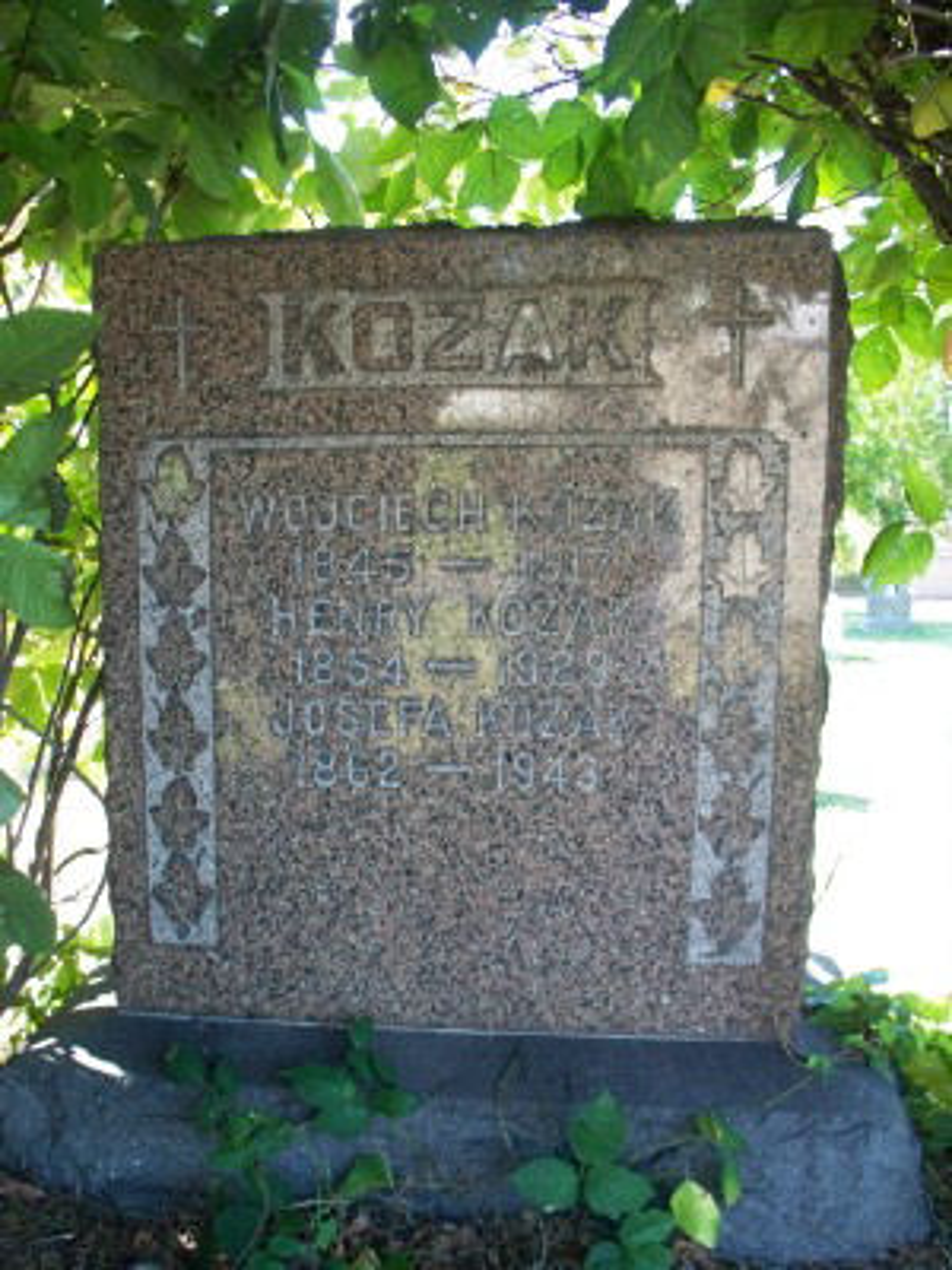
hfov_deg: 39.7
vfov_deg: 51.4
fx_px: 1320
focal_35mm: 36
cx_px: 476
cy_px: 635
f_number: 2.8
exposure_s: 1/125
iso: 250
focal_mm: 7.54
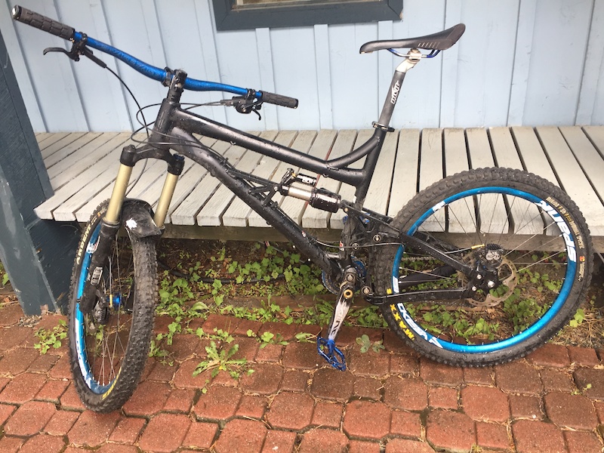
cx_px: 302
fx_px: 506
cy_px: 226
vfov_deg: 48.2
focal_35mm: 29
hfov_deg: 61.7
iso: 50
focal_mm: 4.15
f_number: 2.2
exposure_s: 1/120
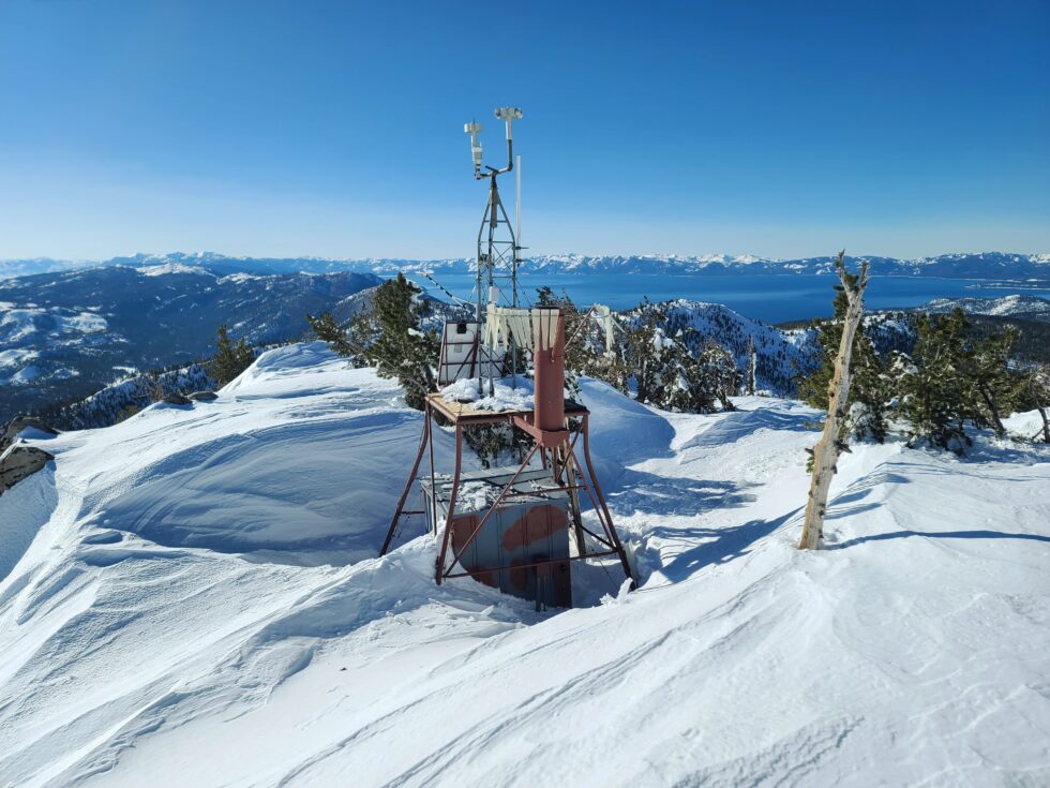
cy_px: 394
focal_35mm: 25
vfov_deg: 54.9
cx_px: 525
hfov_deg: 69.4
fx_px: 758
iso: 16
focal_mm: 7
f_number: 1.8
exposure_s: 1/2000
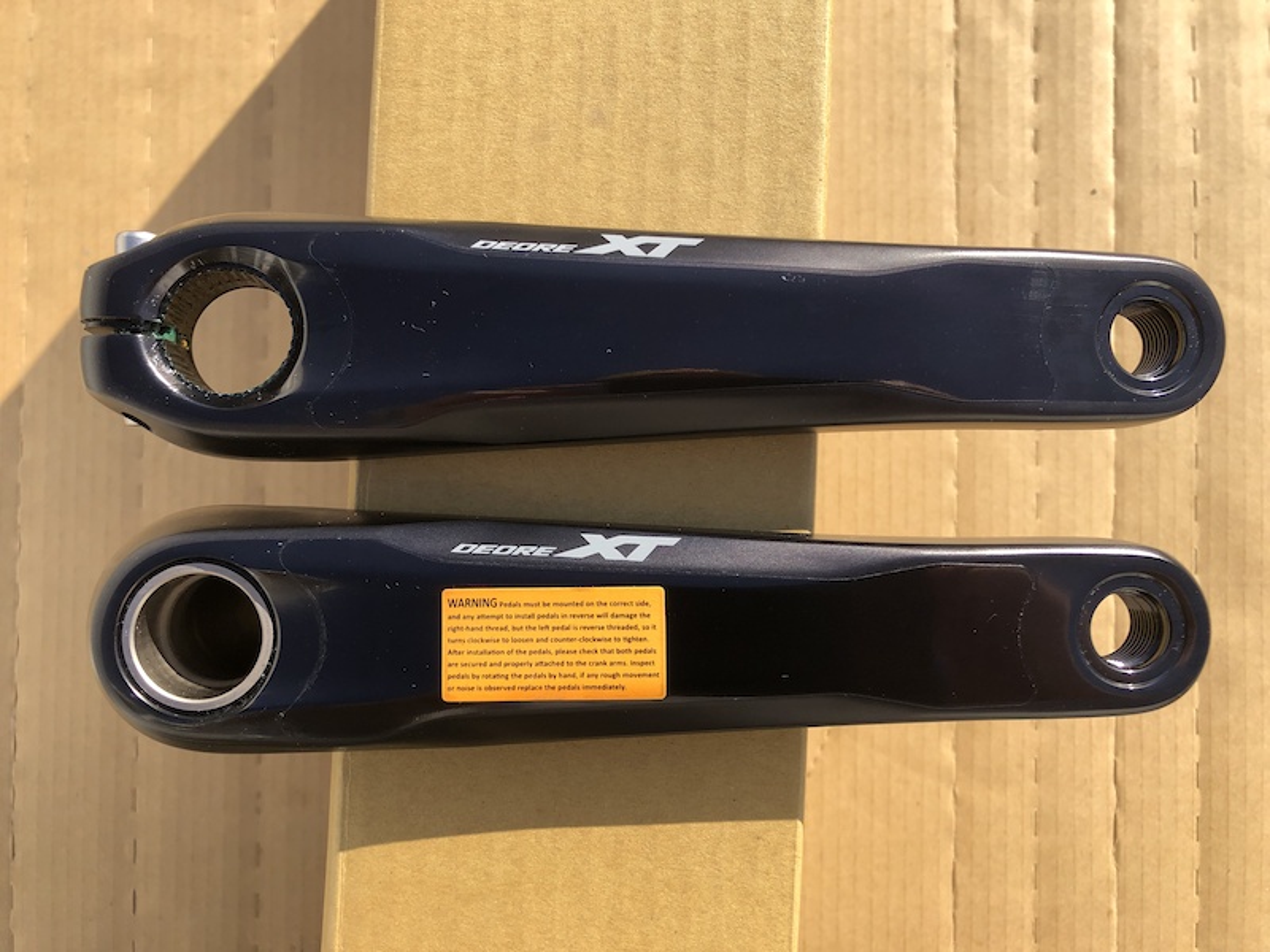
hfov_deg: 63.4
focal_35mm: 28
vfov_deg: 49.7
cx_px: 635
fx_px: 1027
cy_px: 476
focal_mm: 3.99
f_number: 1.8
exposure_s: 1/1043
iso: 20
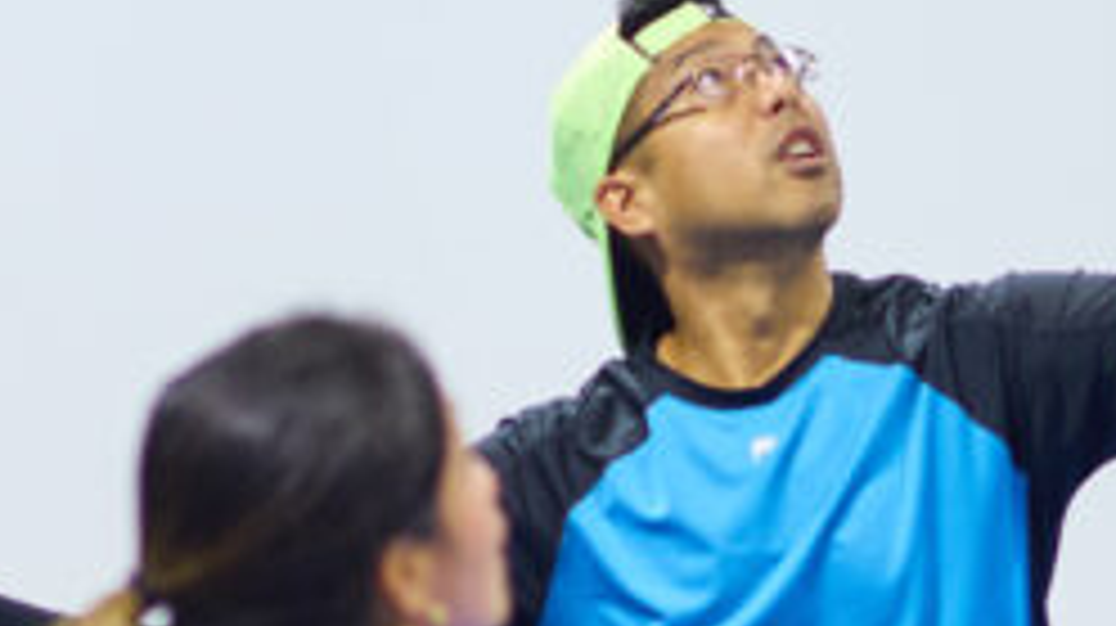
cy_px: 876
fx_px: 10880
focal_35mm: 368
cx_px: 778
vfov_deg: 3.3
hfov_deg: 5.9
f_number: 2
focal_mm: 85
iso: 800
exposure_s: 1/250
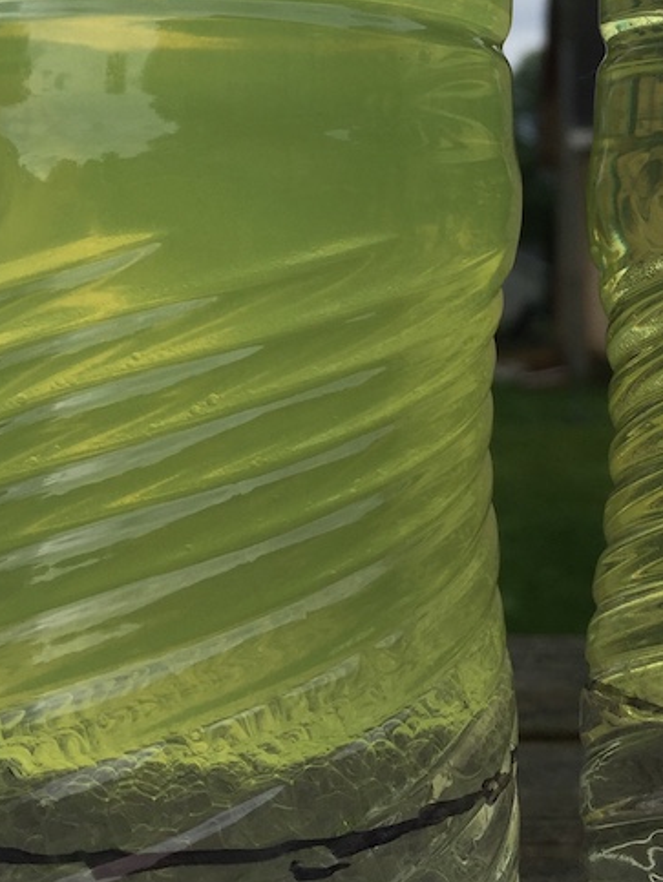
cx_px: 546
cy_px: 280
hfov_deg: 22.6
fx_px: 1632
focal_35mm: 64
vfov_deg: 30.0
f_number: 2.2
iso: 32
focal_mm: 4.15
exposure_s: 1/842
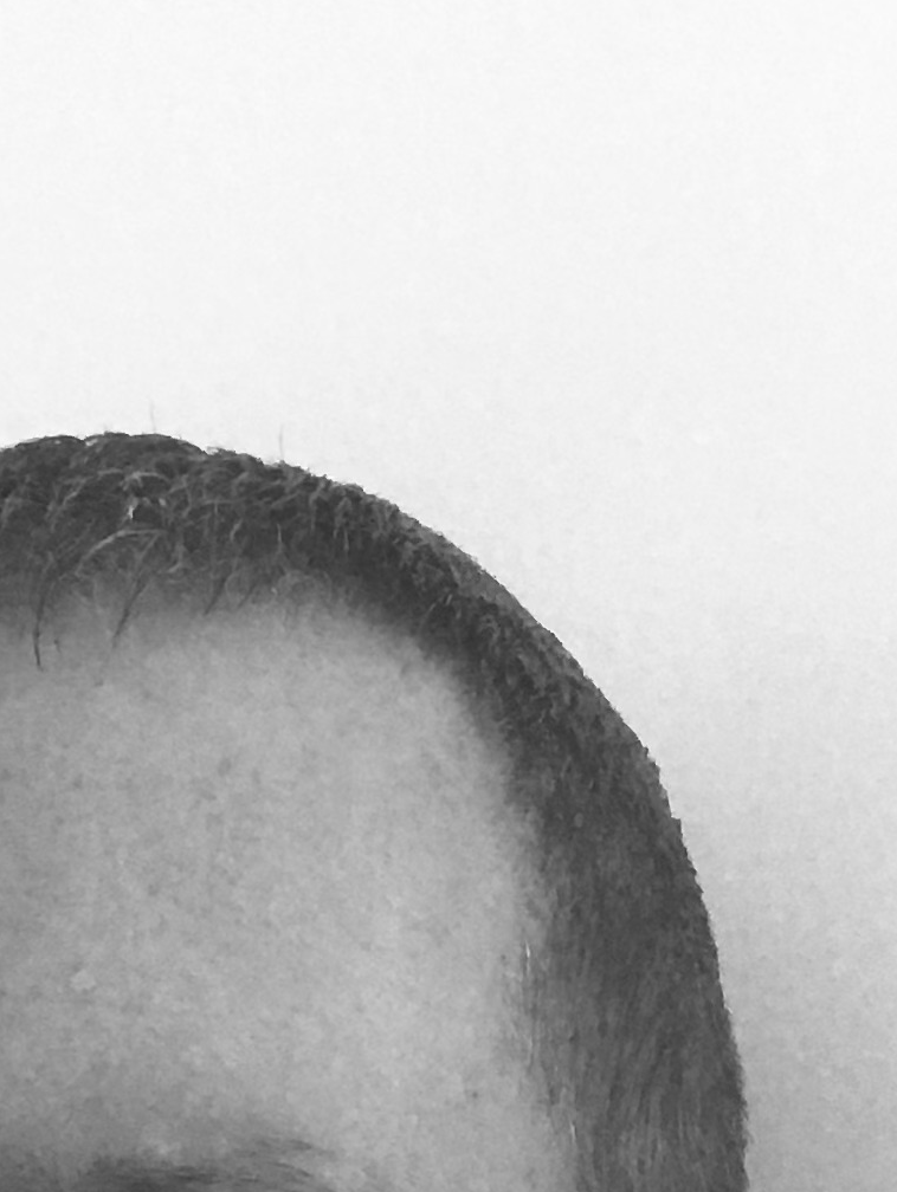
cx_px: 415
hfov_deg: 15.1
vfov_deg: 18.5
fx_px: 3380
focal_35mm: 98
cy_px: 1574
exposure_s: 1/30
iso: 25
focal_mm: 2.87
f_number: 2.2
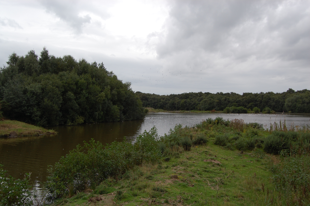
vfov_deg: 39.9
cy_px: 103
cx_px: 155
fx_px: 284
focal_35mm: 33
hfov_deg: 57.3
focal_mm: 22
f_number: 8
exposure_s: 1/200
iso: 200
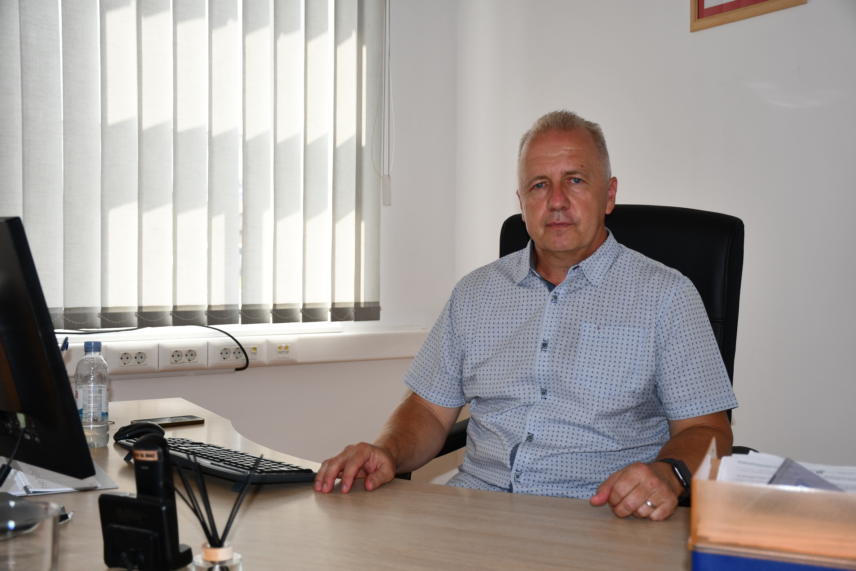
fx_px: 1070
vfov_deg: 29.9
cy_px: 286
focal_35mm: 45
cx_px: 428
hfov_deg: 43.6
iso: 160
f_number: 4
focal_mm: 30
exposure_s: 1/250
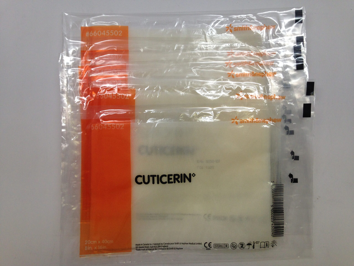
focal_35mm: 33
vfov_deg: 42.9
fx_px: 337
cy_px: 133
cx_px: 177
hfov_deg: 55.4
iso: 80
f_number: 2.4
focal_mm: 4.12
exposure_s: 1/120
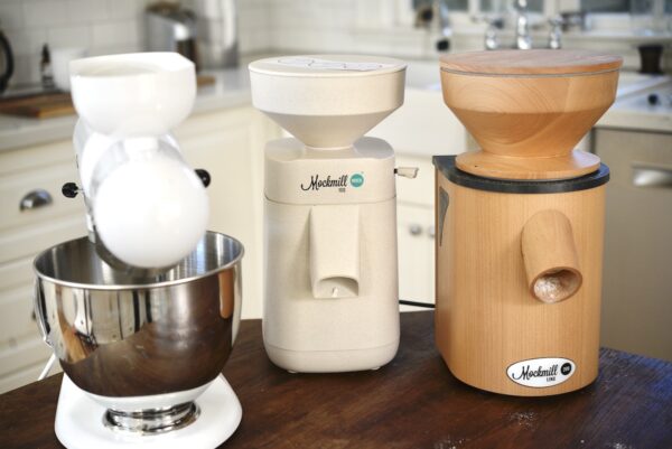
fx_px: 1121
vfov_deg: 22.7
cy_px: 224
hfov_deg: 33.4
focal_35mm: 60
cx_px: 336
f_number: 4
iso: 560
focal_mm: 60
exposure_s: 1/200
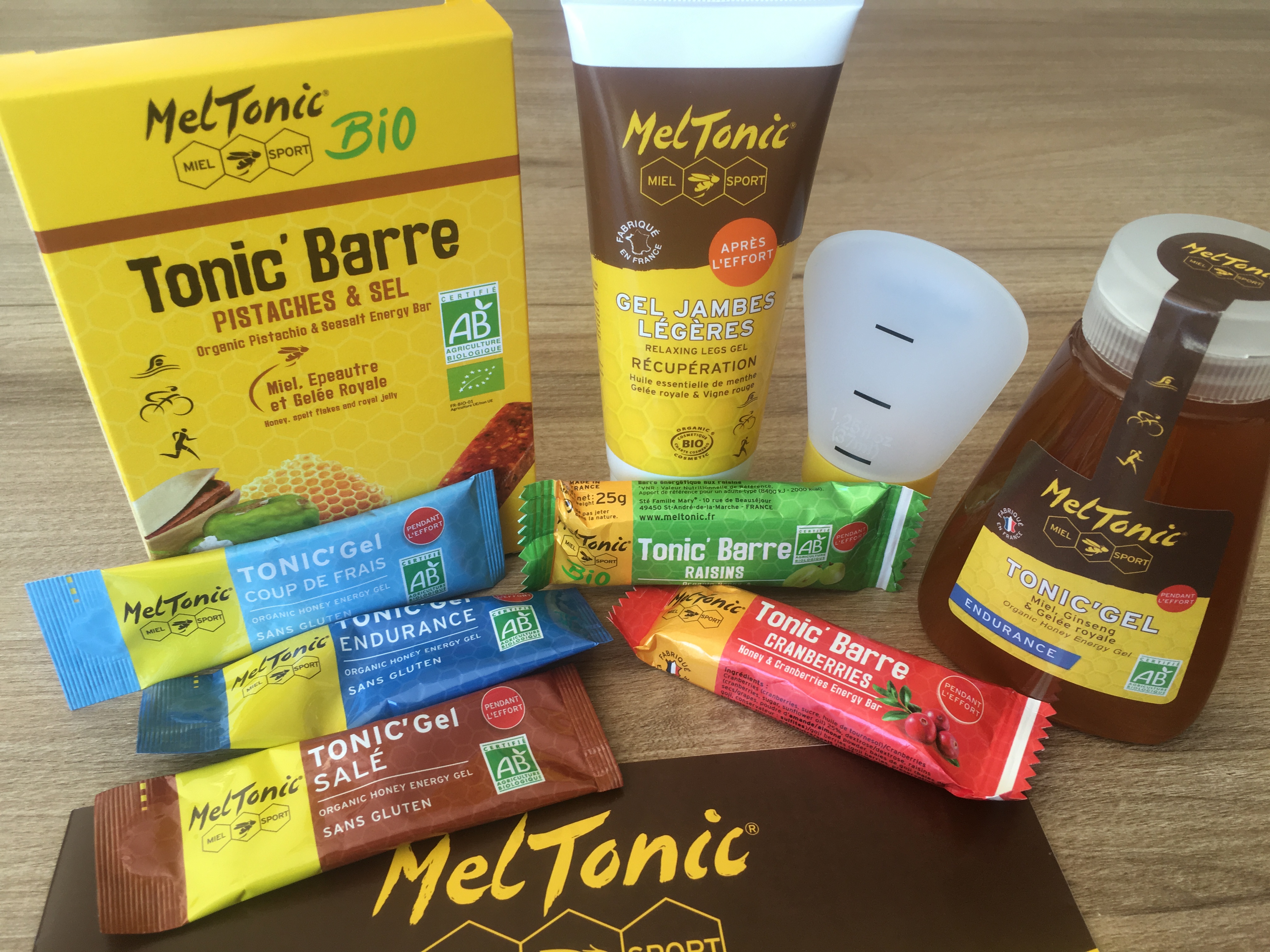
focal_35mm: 29
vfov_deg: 48.2
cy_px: 476
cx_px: 635
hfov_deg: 61.7
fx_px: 1064
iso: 32
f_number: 2.2
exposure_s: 1/50
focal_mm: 4.15
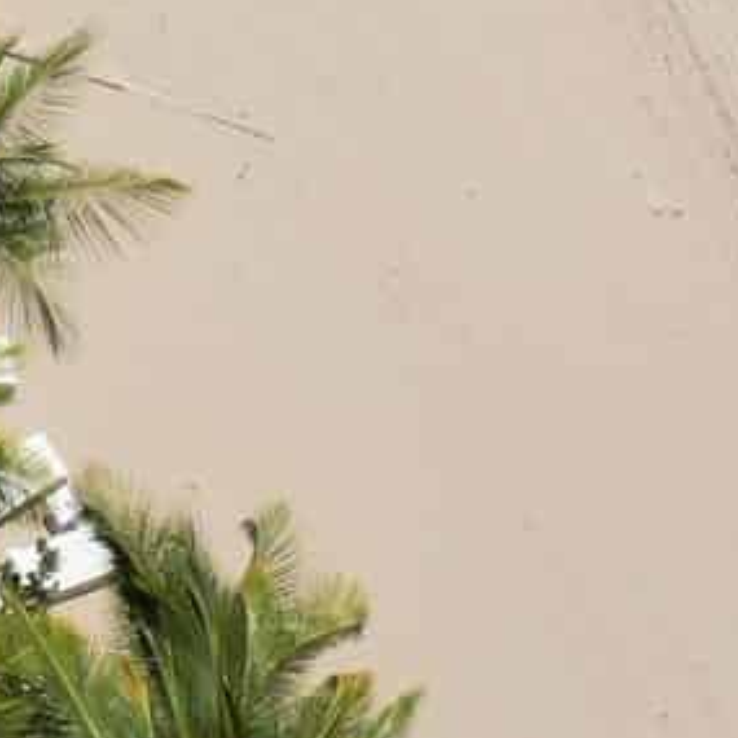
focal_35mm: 150
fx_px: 3618
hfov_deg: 10.7
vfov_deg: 8.5
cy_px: -1831
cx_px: -730
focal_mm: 6.72
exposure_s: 1/4000
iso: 110
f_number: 1.7
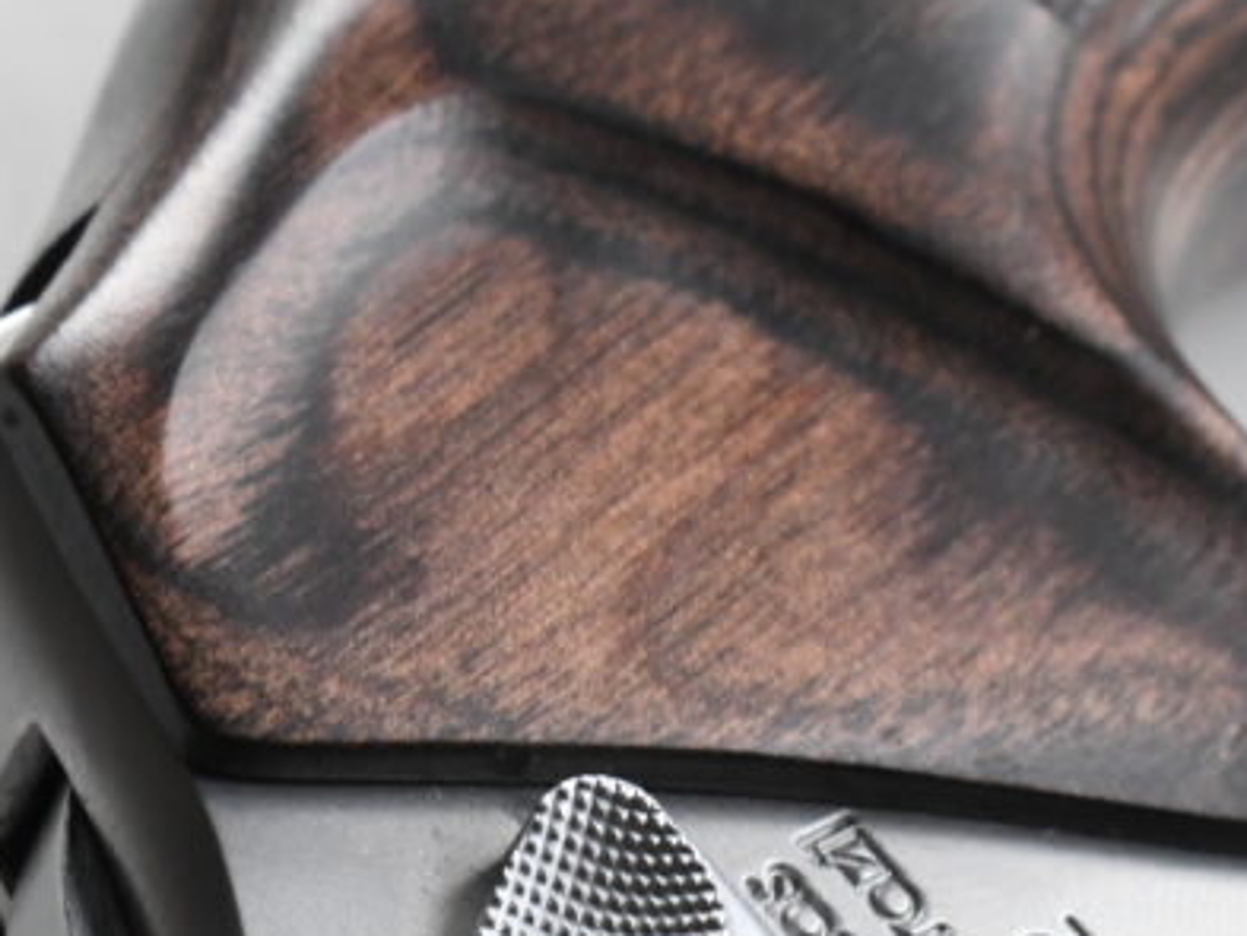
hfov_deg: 10.5
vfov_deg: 7.8
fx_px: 6775
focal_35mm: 188
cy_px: 1041
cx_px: 717
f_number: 13
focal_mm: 48
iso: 2000
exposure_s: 1/60
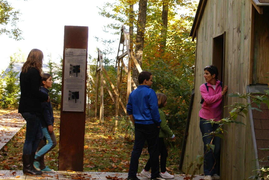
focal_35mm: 114
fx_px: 853
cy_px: 76
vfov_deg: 12.0
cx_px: 175
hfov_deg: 17.9
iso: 125
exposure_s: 1/80
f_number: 5.6
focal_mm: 50
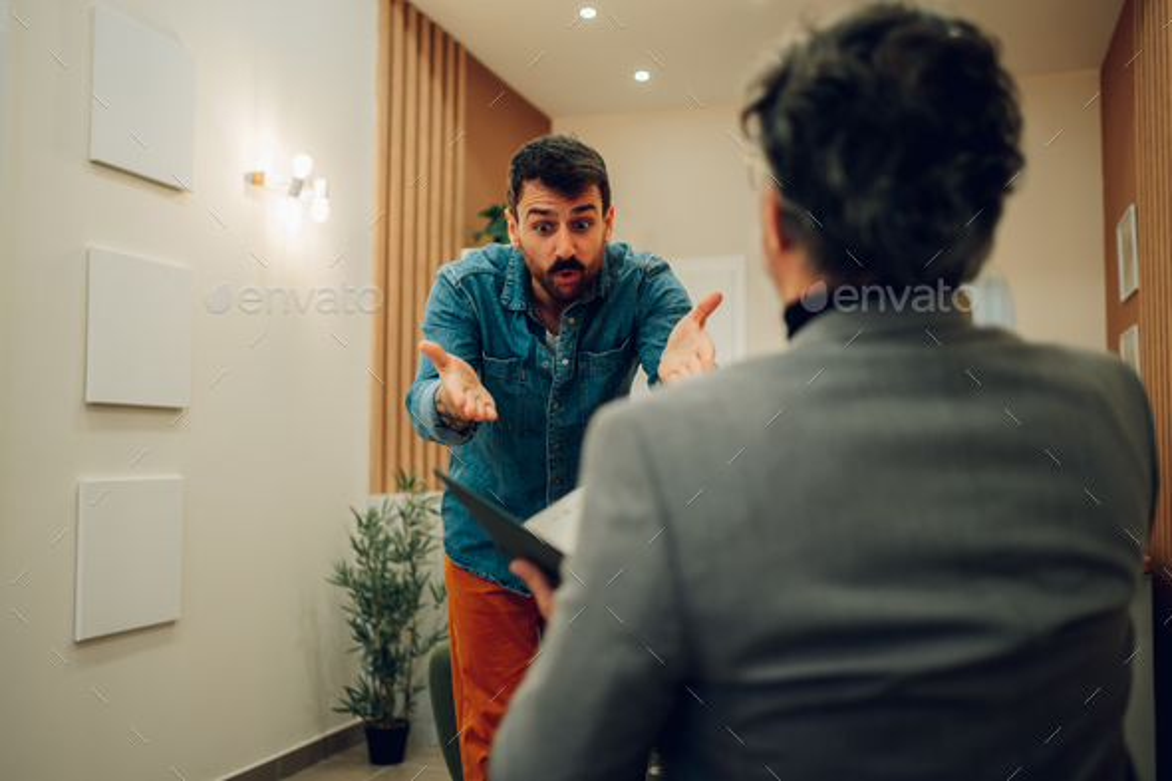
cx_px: 586
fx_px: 1139
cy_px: 390
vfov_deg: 37.8
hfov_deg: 54.4
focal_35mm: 35
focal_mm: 35
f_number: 1.8
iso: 320
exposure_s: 1/250
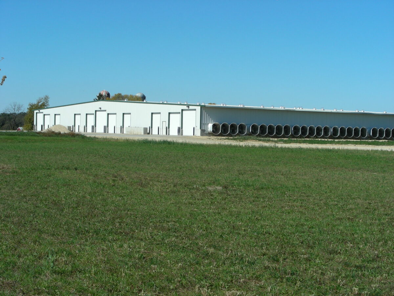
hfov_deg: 27.8
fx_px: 797
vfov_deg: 21.0
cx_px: 197
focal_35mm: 70
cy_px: 148
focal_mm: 11.7
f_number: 5.6
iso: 50
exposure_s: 1/308
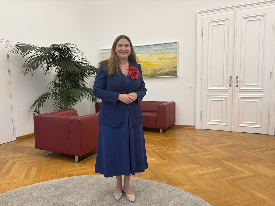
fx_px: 207
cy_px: 103
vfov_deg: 53.1
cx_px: 138
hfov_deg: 67.3
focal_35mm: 26
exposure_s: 1/100
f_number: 1.6
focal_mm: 5.96
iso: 50
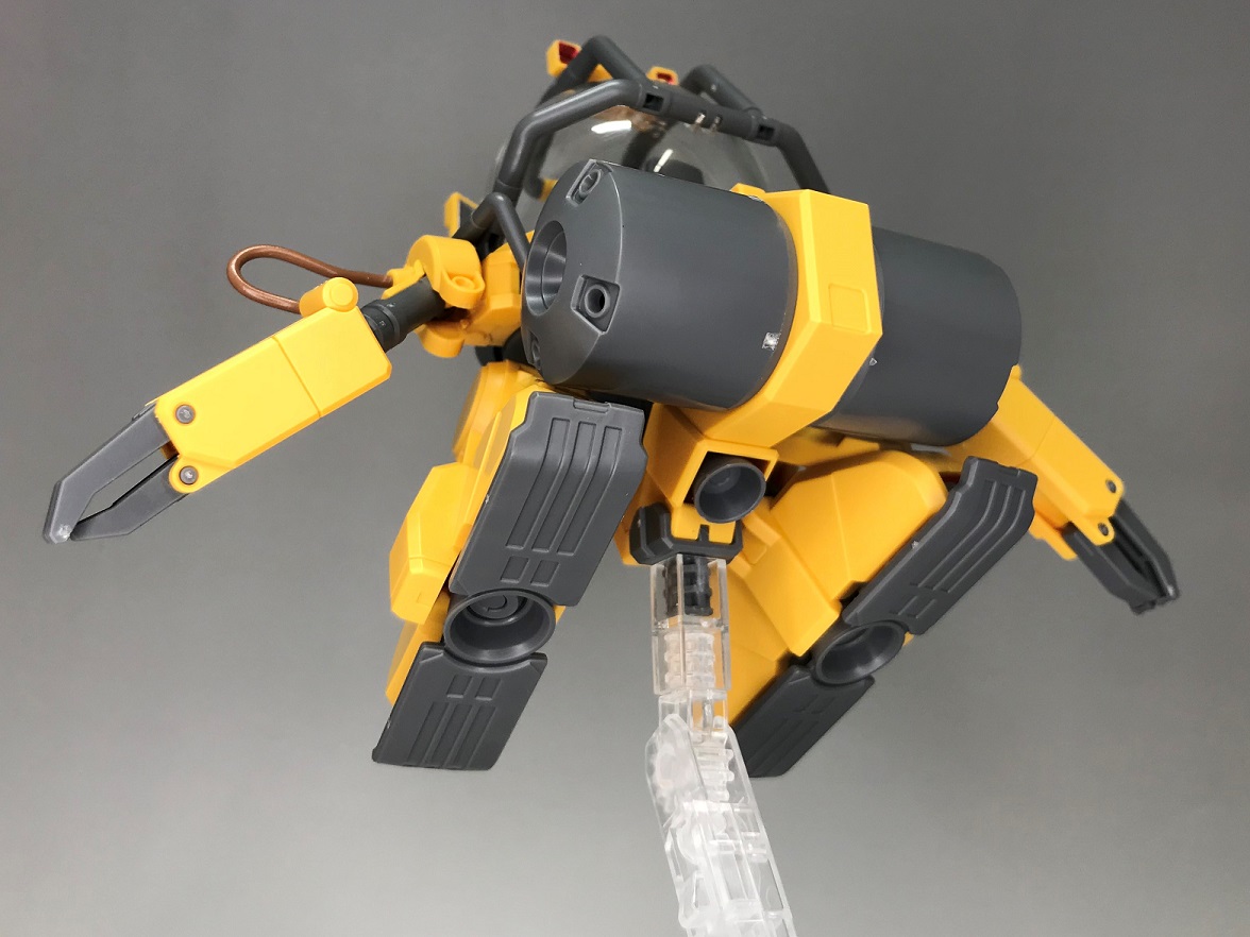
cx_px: 625
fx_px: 1011
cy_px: 468
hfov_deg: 63.4
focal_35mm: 28
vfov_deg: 49.7
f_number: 1.8
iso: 25
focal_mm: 3.99
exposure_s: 1/120
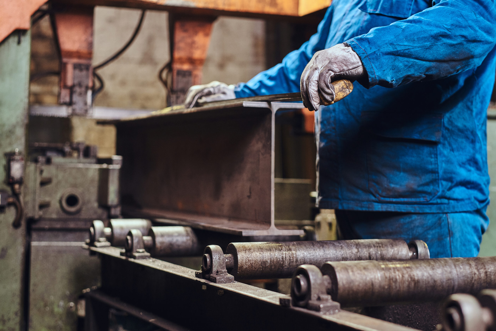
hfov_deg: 24.2
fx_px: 1157
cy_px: 166
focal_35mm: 84
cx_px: 248
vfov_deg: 16.3
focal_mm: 56
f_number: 2.2
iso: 640
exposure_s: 1/125
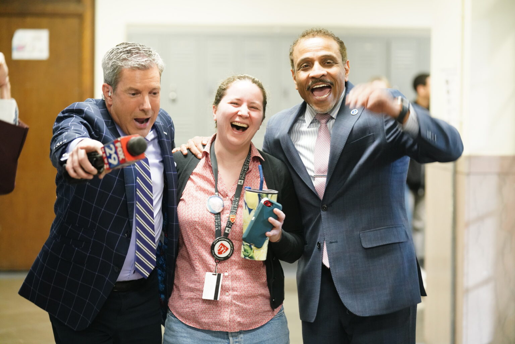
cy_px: 172
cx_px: 258
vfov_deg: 12.7
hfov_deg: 18.9
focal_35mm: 108
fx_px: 1545
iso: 5000
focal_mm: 108
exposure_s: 1/100
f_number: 3.2
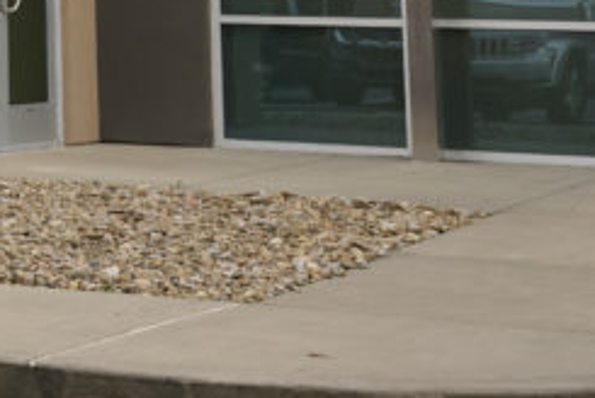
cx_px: -517
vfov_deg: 8.9
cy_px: -373
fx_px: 2416
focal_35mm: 146
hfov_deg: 12.6
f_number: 8
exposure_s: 1/100
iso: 400
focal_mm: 35
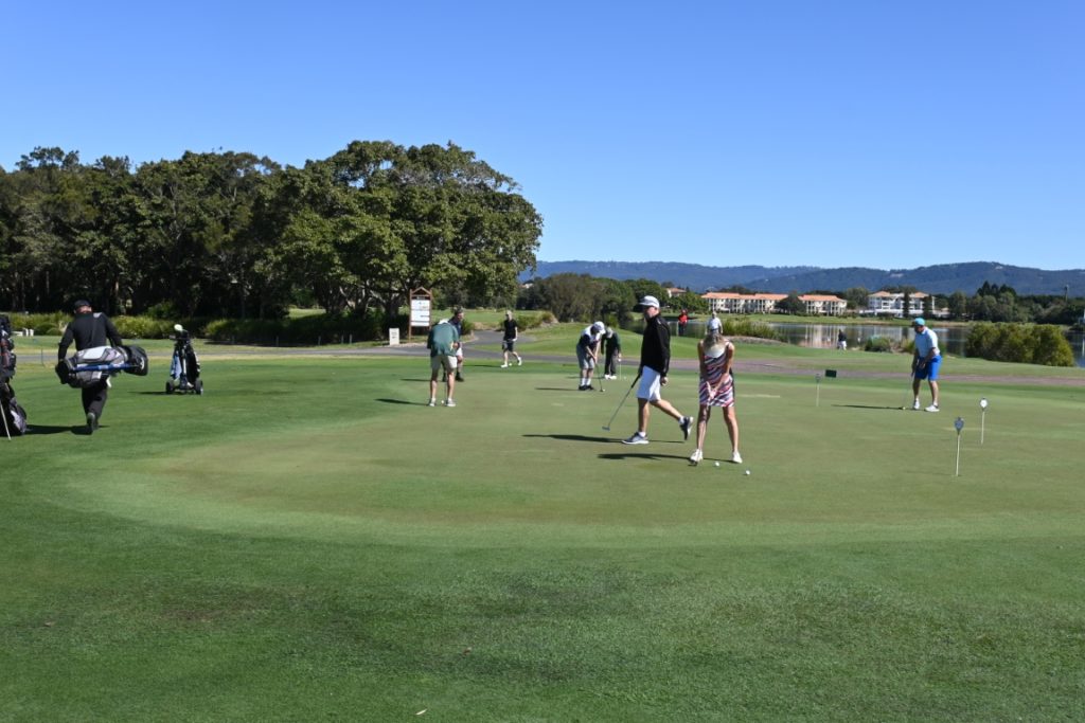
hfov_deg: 47.1
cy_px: 362
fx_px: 1243
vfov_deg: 32.5
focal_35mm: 41
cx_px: 542
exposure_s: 1/400
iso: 100
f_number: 7.1
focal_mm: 27.5
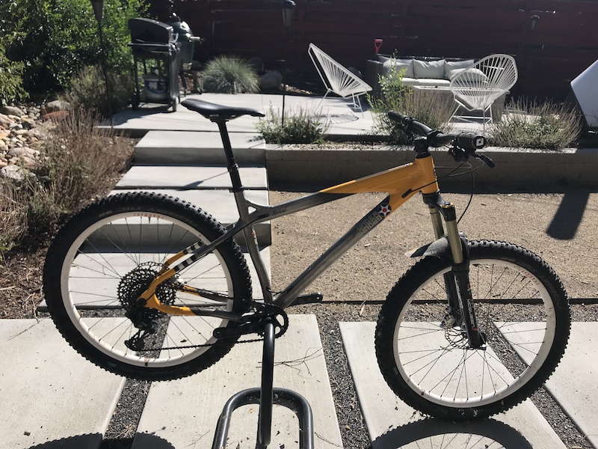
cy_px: 224
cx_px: 299
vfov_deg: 49.7
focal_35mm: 28
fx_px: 484
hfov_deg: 63.4
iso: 20
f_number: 1.8
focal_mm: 3.99
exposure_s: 1/4000
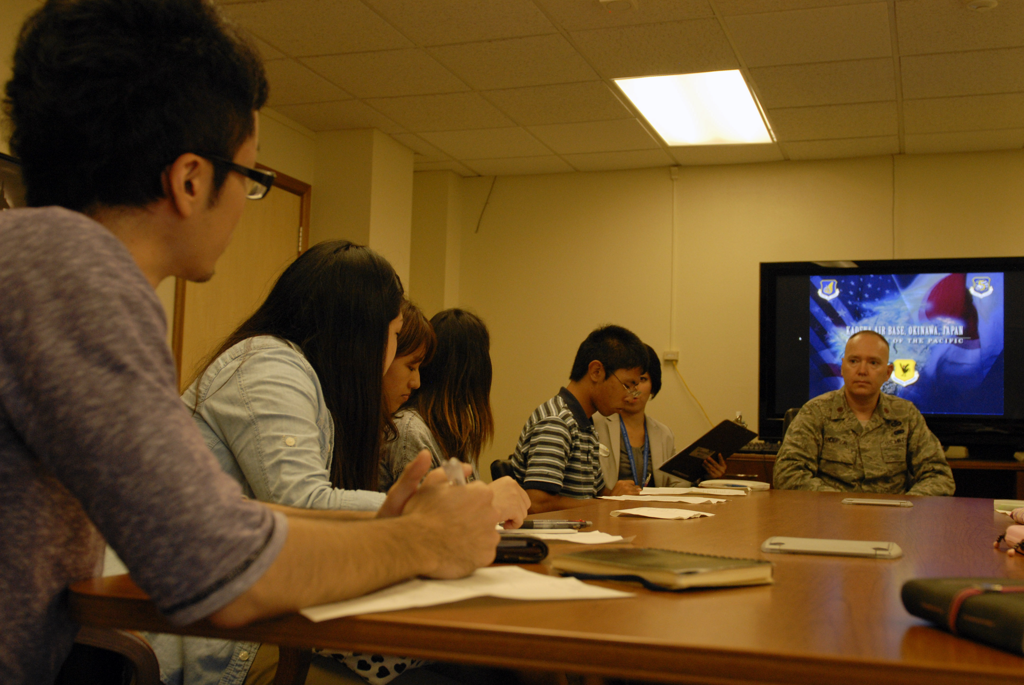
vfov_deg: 34.3
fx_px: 1111
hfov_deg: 49.5
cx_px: 512
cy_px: 342
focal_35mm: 39
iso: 500
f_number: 4
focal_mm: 26
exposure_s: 1/80
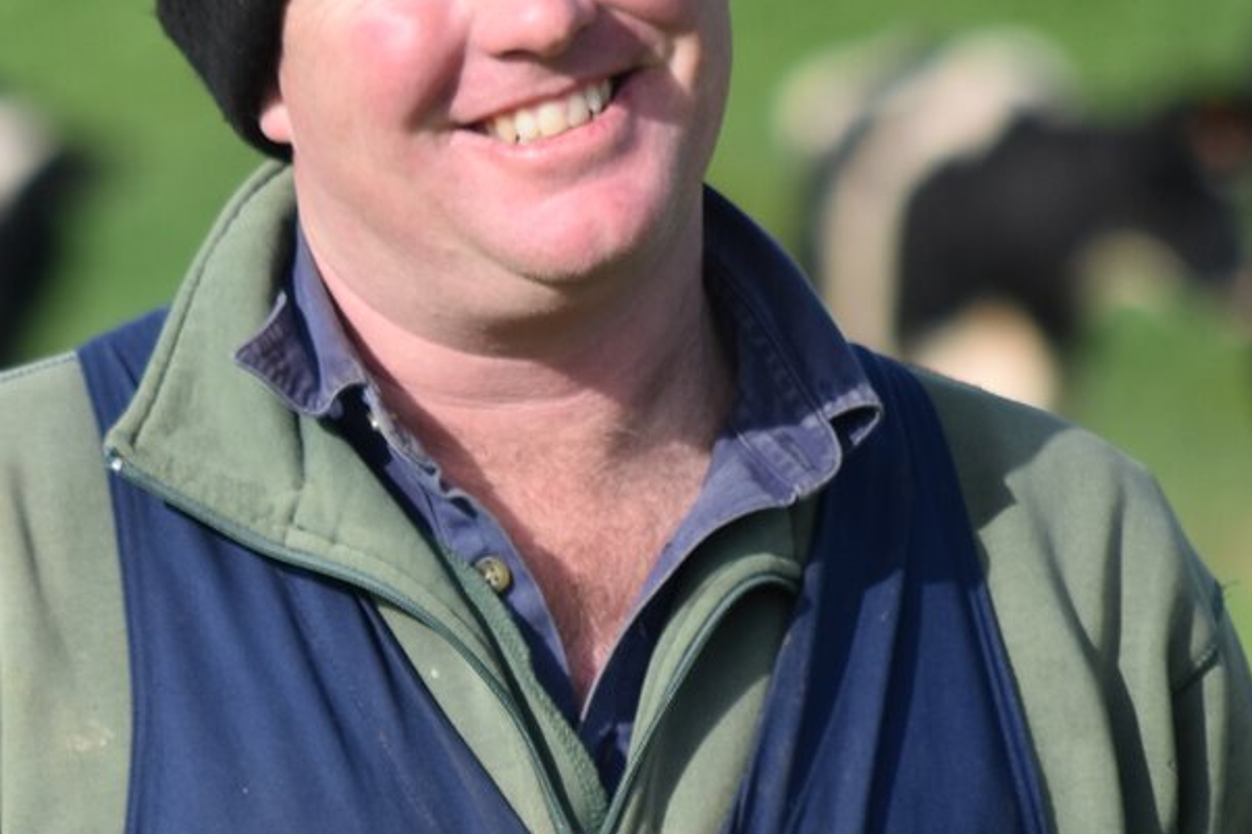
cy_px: 678
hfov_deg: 2.0
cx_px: -8
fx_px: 35357
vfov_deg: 1.4
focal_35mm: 1017
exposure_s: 1/500
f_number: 5.6
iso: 200
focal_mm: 200
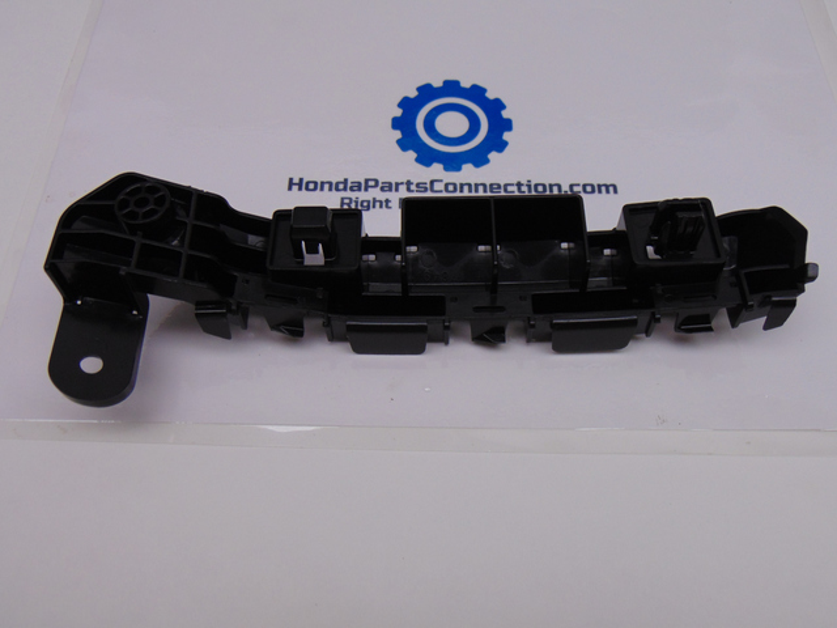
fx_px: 798
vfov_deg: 42.9
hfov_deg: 55.4
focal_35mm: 33
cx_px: 418
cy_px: 314
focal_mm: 5.8
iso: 80
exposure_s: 1/60
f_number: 3.2
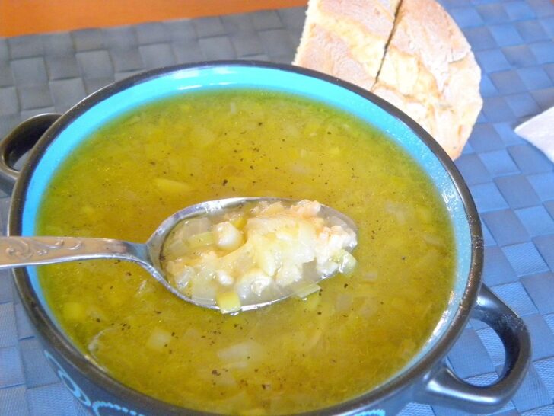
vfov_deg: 28.0
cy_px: 208
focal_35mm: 52
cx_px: 277
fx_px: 832
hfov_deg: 36.8
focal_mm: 9.2
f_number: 3.5
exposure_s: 1/23.7
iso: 400
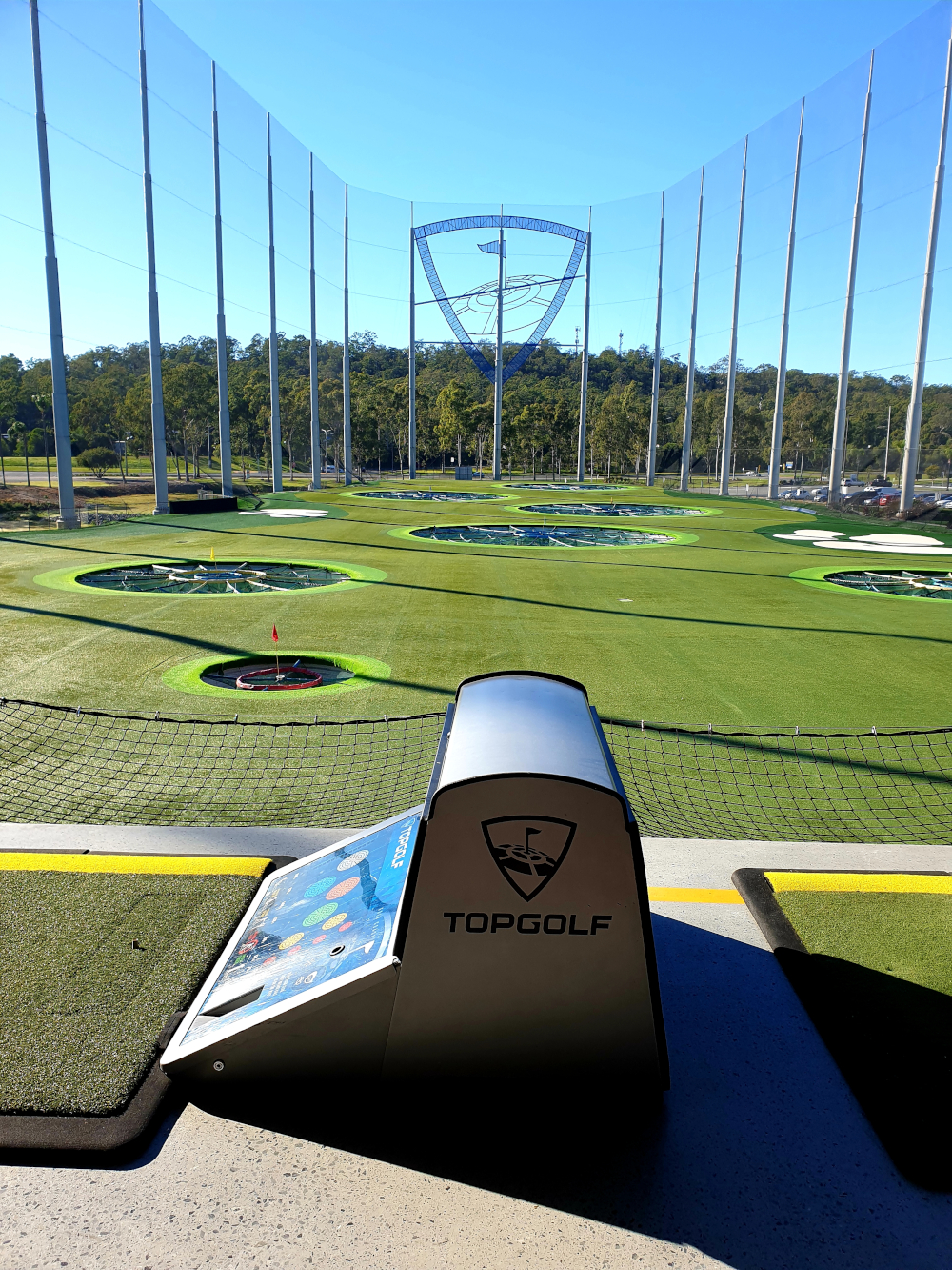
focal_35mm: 26
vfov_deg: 67.3
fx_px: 953
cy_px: 635
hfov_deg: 53.1
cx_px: 476
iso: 50
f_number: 2.4
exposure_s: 1/843
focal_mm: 4.3
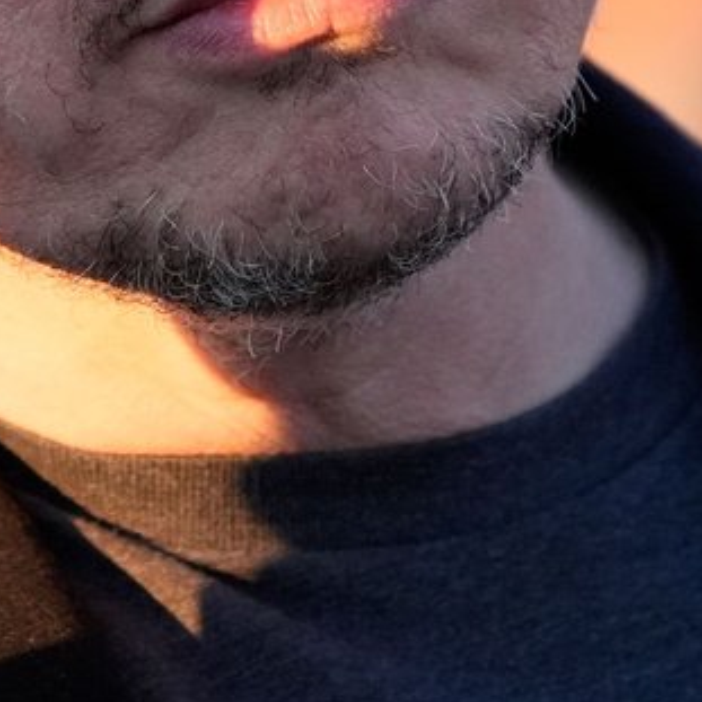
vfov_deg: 1.7
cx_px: 27
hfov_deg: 1.7
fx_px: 24206
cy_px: -291
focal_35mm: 1055
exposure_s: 1/1250
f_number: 5.6
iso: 2500
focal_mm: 276
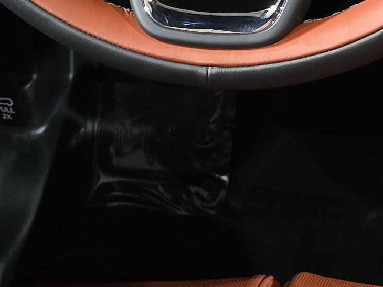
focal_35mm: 126
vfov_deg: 11.6
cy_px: -21
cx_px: 414
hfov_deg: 15.3
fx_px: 1395
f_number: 1.7
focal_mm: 6.3
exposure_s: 1/60
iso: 640
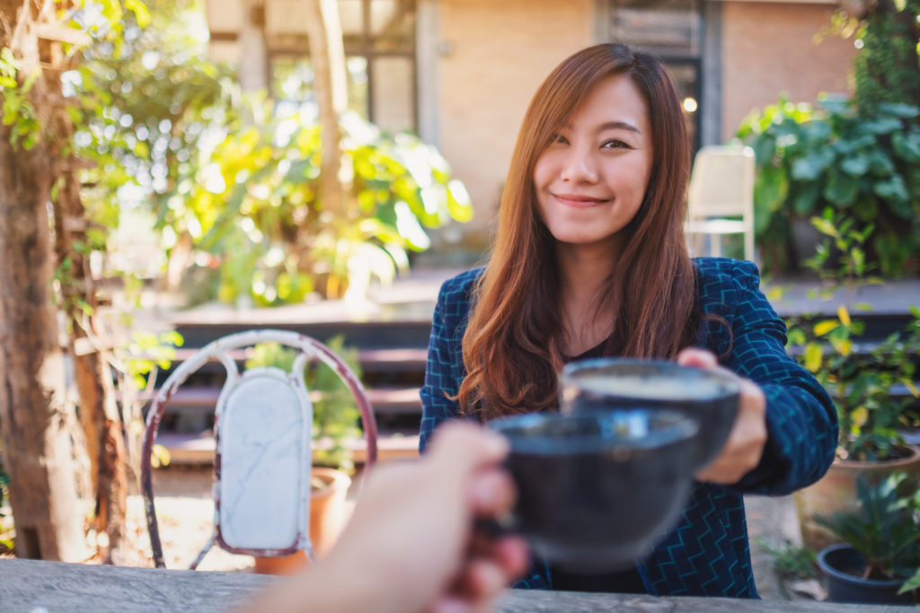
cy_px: 306
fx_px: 895
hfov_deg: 54.4
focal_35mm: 35
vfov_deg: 37.9
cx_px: 460
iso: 200
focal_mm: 23
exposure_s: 1/400
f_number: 1.4
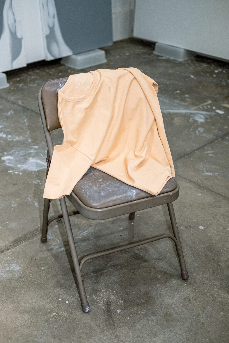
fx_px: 506
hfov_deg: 25.5
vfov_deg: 37.5
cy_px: 172
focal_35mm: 53
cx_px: 114
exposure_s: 1/160
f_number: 2
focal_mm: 35
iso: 800
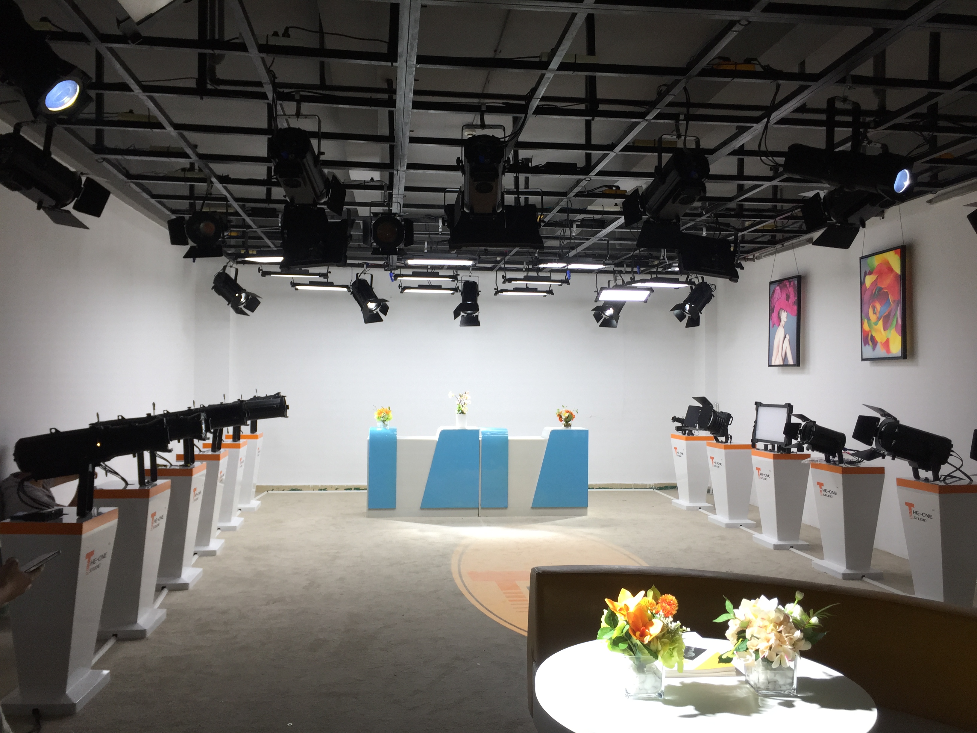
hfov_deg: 61.7
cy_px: 366
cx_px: 488
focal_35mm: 29
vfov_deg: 48.2
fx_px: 818
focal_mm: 4.15
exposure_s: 1/103
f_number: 2.2
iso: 32
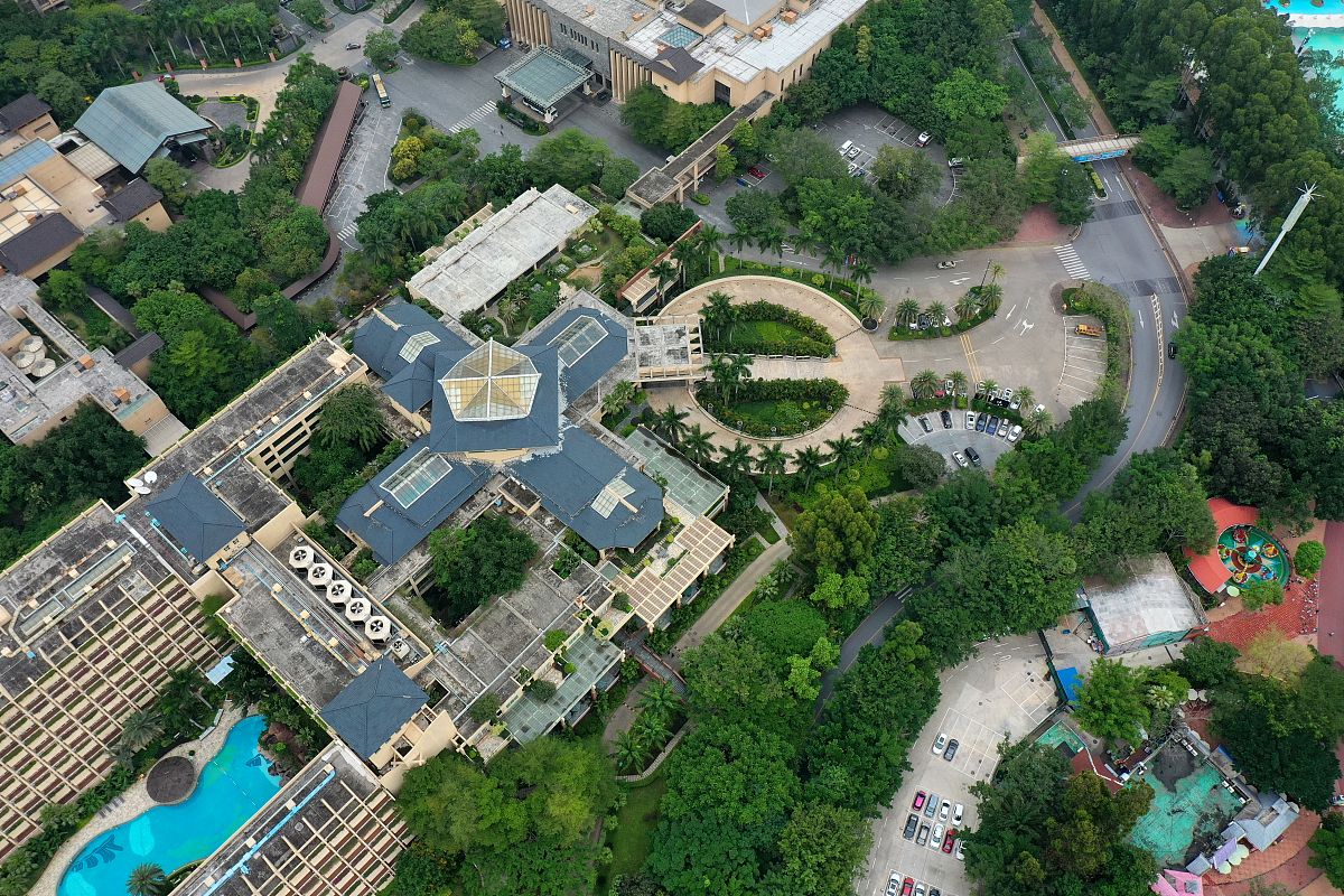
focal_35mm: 28
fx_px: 1045
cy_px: 448
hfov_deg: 65.5
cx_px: 672
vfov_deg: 46.4
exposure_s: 1/320
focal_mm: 10.26
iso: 100
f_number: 5.6
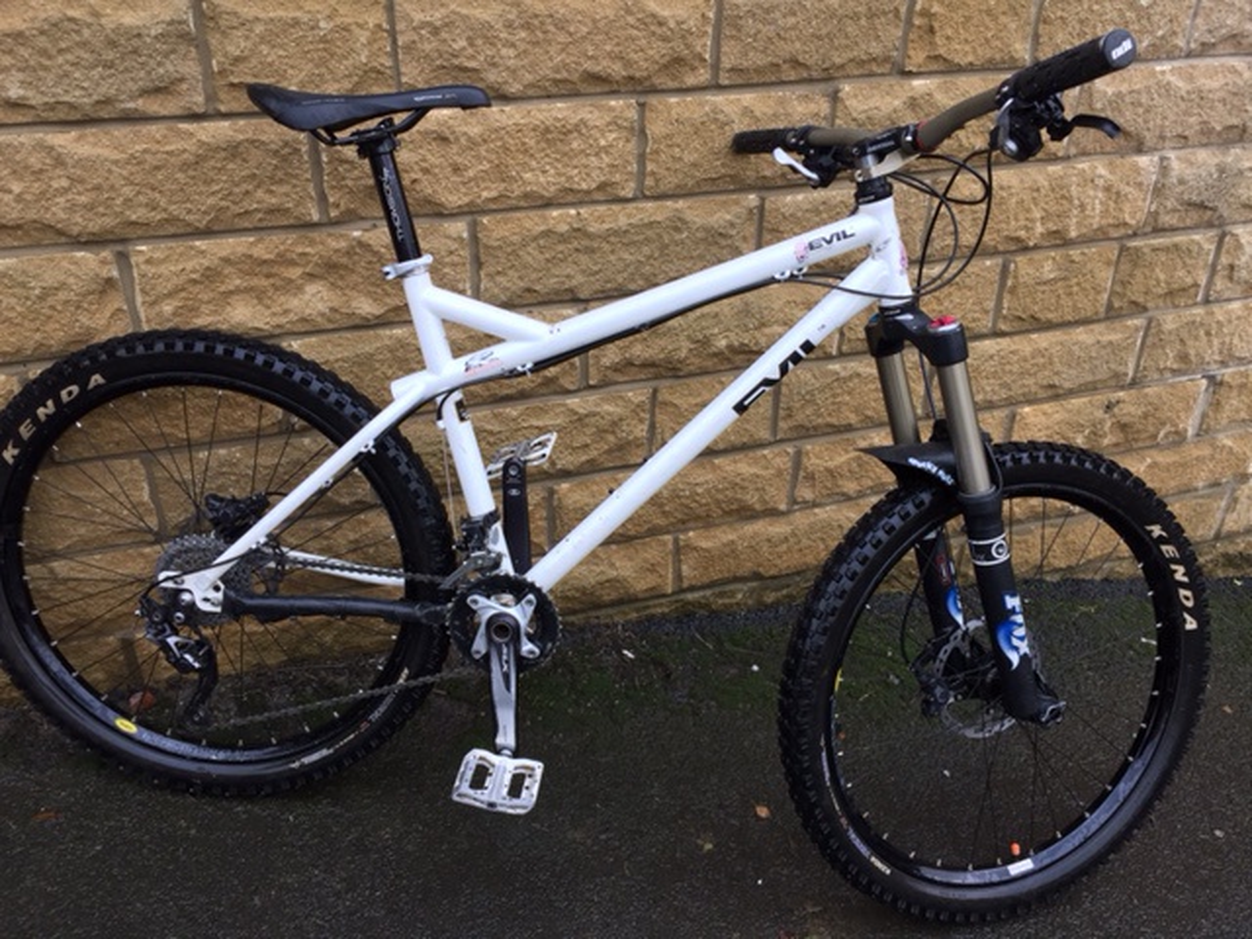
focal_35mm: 29
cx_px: 626
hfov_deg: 61.7
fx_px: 1049
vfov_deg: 48.2
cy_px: 470
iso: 50
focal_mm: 4.15
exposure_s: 1/100
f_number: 2.2
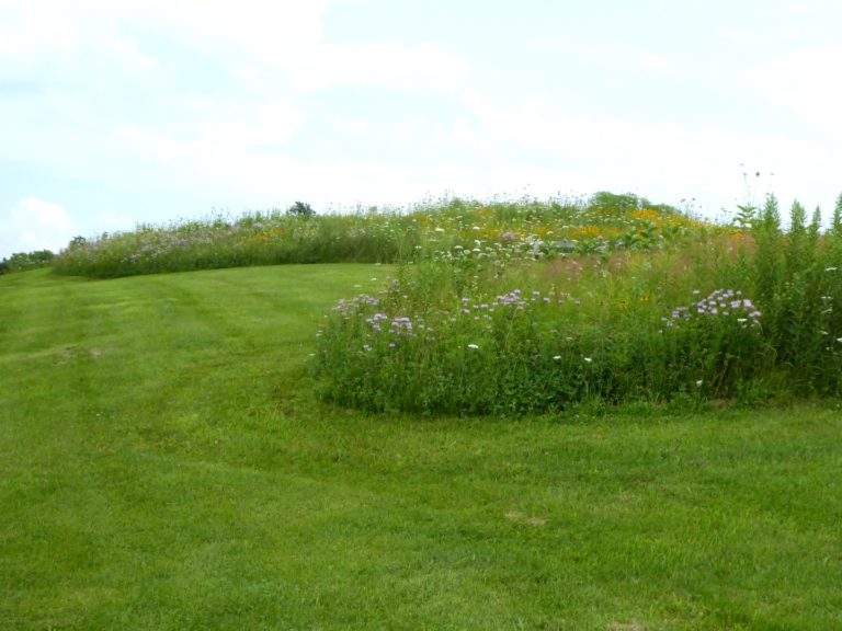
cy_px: 316
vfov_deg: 27.0
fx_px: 1313
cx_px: 421
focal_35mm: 54
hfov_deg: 35.5
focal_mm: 9.6
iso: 400
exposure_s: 1/2000
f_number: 4.1
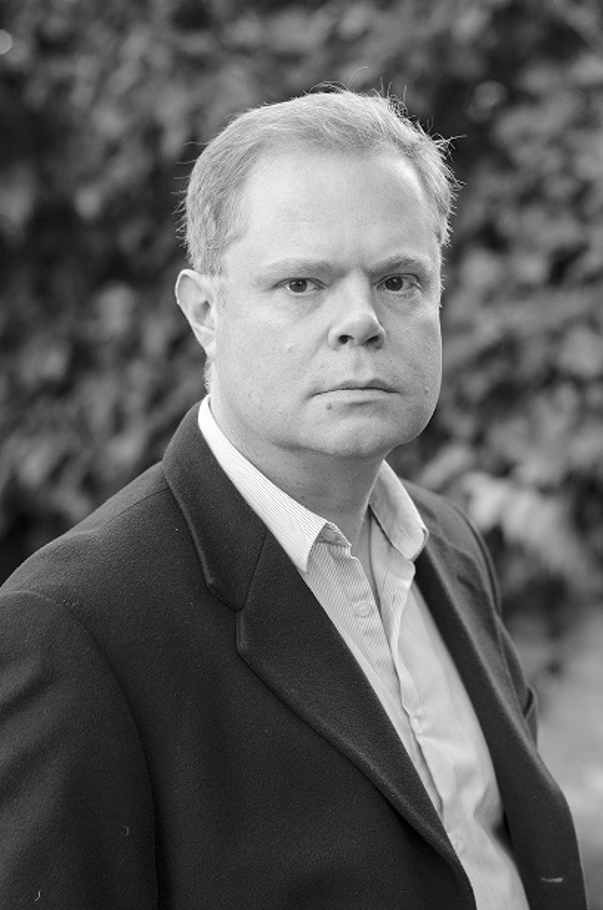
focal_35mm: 75
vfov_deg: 27.0
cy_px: 455
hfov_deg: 18.1
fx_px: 1893
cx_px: 302
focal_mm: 50
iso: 640
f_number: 2.5
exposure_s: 1/400
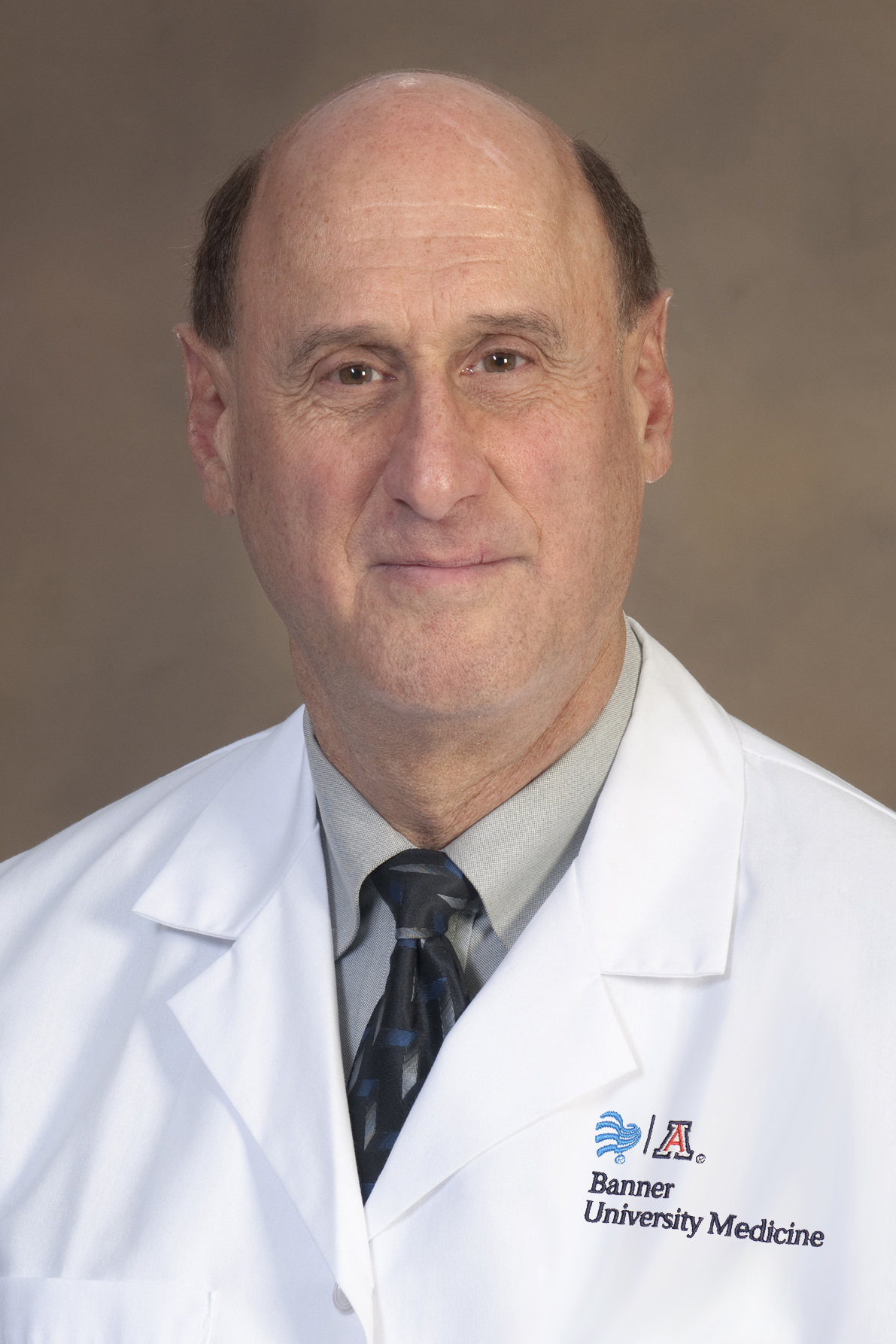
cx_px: 450
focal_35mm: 129
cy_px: 668
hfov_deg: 10.7
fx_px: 4796
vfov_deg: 15.9
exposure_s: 1/125
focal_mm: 85
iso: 200
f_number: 9
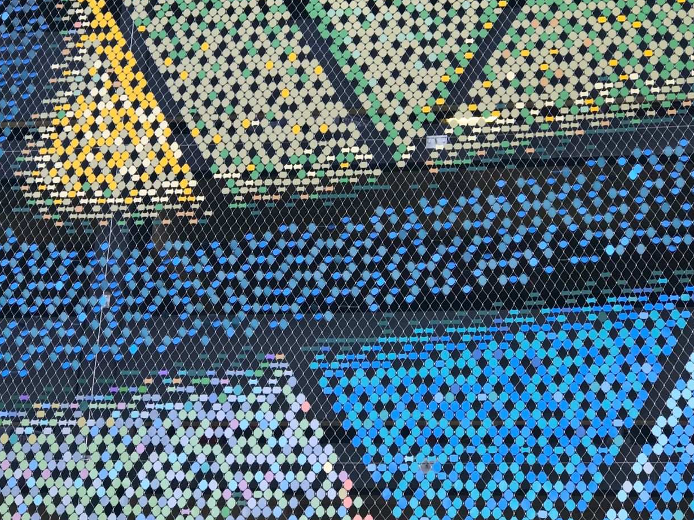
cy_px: 173
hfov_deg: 22.0
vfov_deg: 16.6
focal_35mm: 89
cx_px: 291
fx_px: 1784
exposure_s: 1/193
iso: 20
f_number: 2.8
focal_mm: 6.6
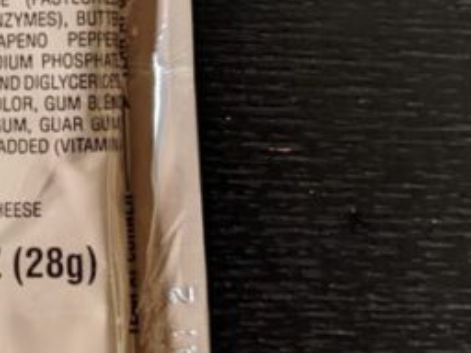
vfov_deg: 13.6
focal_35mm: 108
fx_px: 1469
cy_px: 44
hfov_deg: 17.3
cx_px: -118
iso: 351
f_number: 1.73
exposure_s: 1/39.2
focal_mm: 4.38
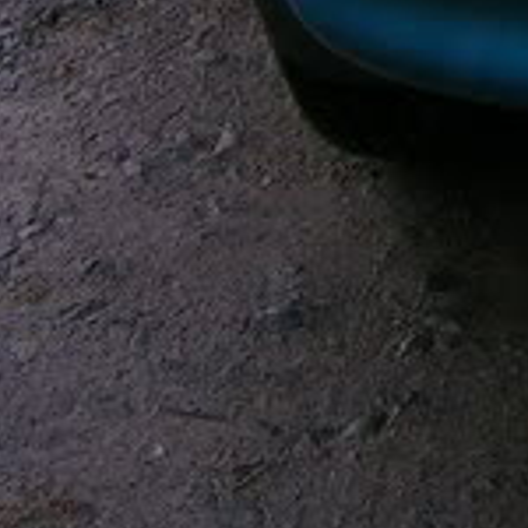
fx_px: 3641
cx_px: 1316
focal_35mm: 211
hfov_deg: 7.7
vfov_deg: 7.7
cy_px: -796
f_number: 2.8
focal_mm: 5.4
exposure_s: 1/60.1
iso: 50
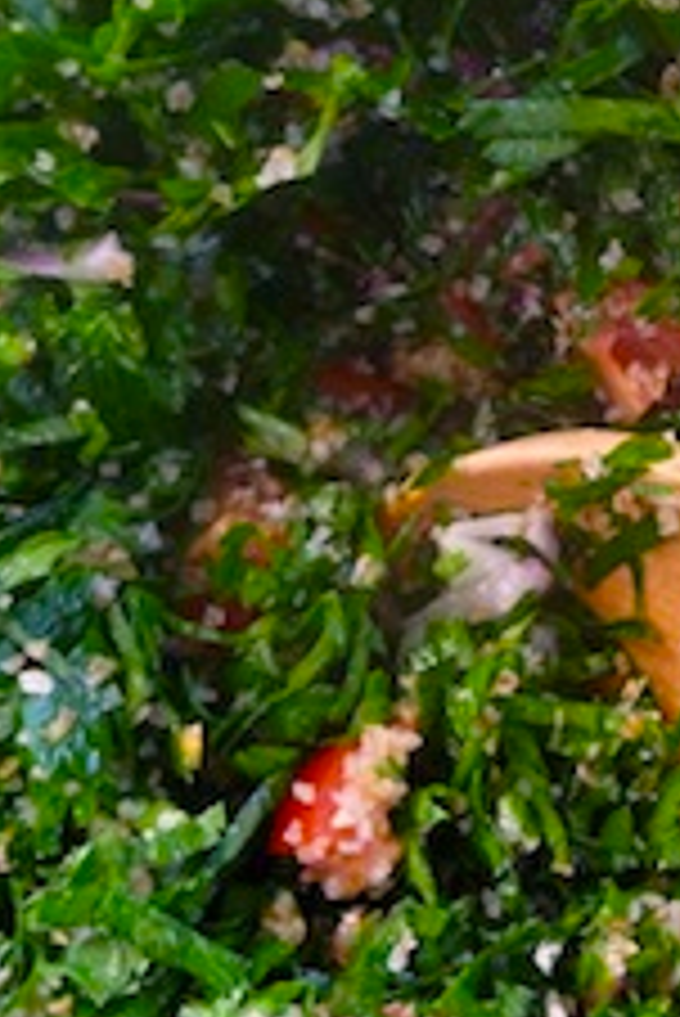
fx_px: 1641
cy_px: 346
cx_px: 829
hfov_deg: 21.6
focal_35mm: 58
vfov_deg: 34.2
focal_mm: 4.9
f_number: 3.3
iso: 400
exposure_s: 1/30
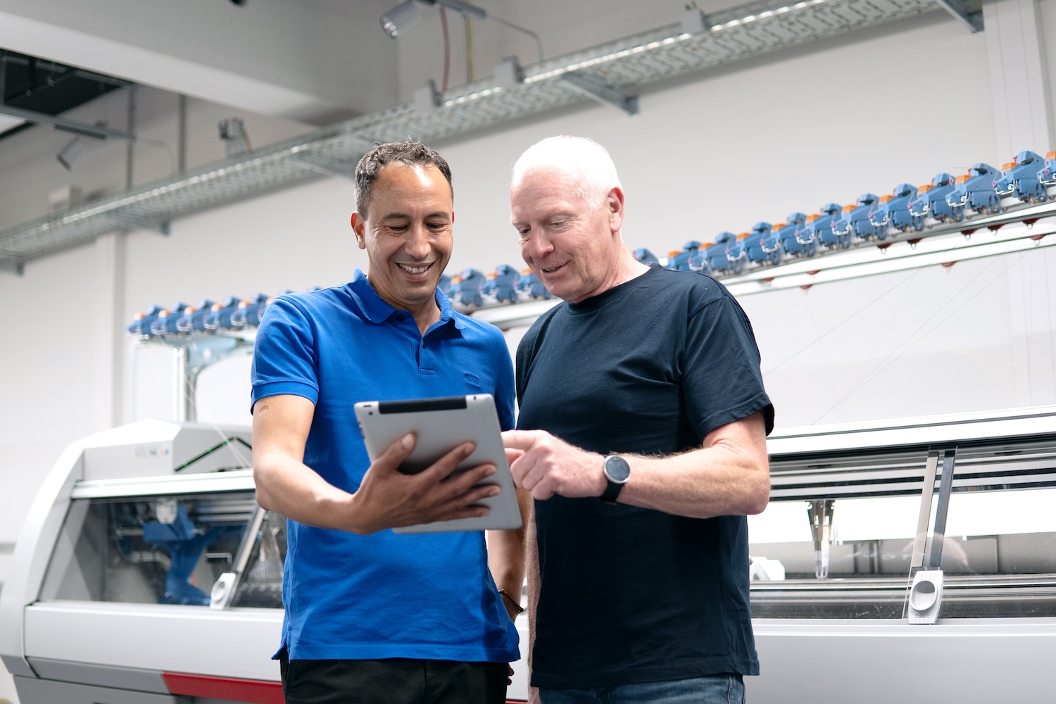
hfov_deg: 43.6
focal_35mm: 45
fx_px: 1320
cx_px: 528
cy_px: 352
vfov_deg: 29.9
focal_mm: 30
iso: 800
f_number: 1.8
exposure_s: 1/320
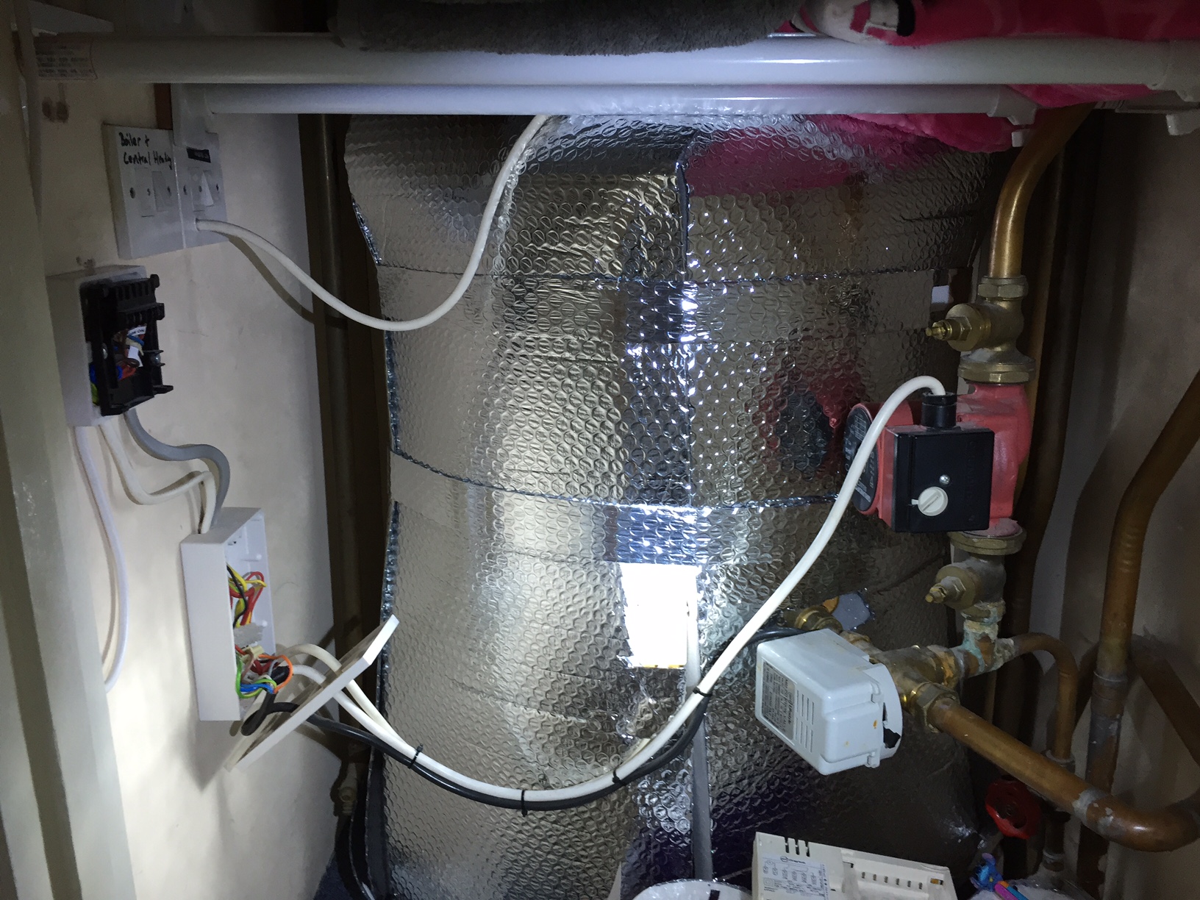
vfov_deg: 48.2
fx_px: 1005
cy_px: 450
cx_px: 600
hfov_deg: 61.7
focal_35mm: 29
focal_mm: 4.15
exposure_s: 1/33
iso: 80
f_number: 2.2
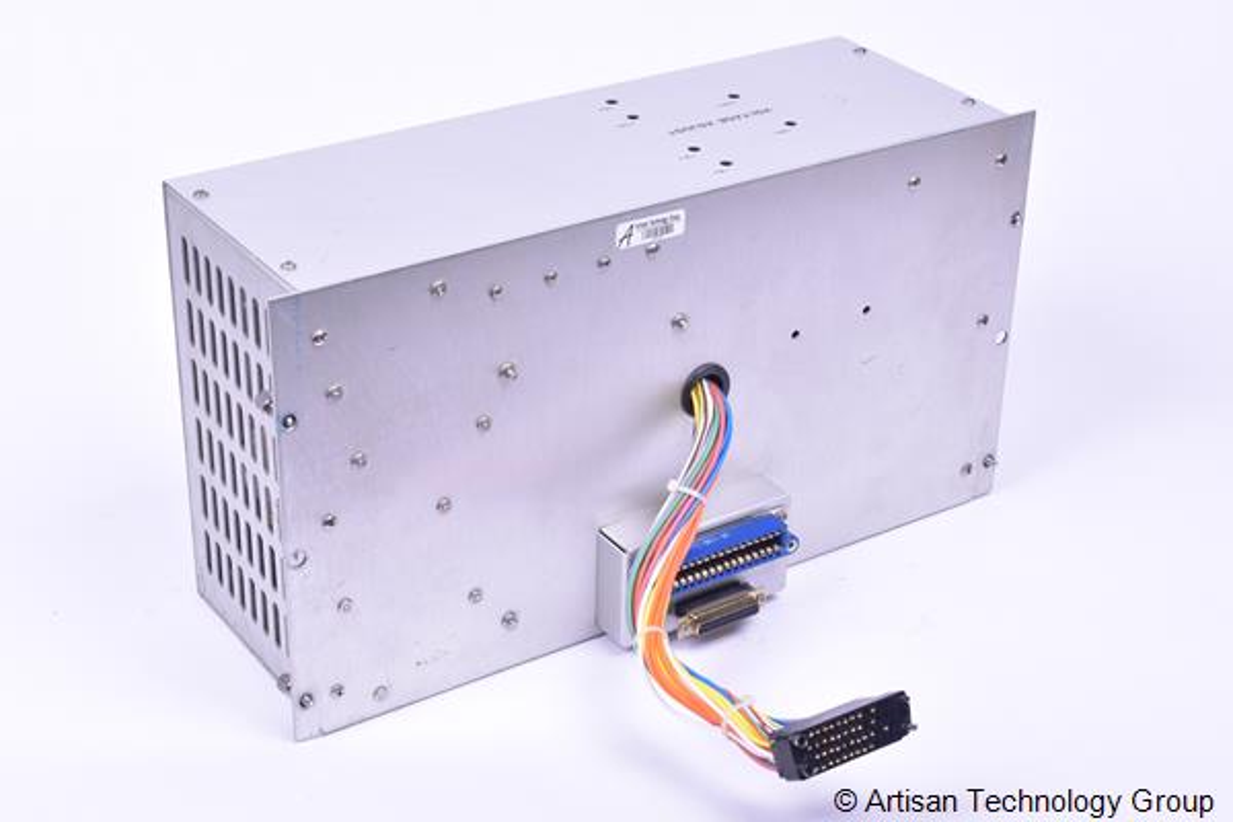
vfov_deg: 25.8
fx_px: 1798
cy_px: 411
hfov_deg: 37.9
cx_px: 616
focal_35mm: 52
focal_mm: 35
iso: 200
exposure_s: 1/200
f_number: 10
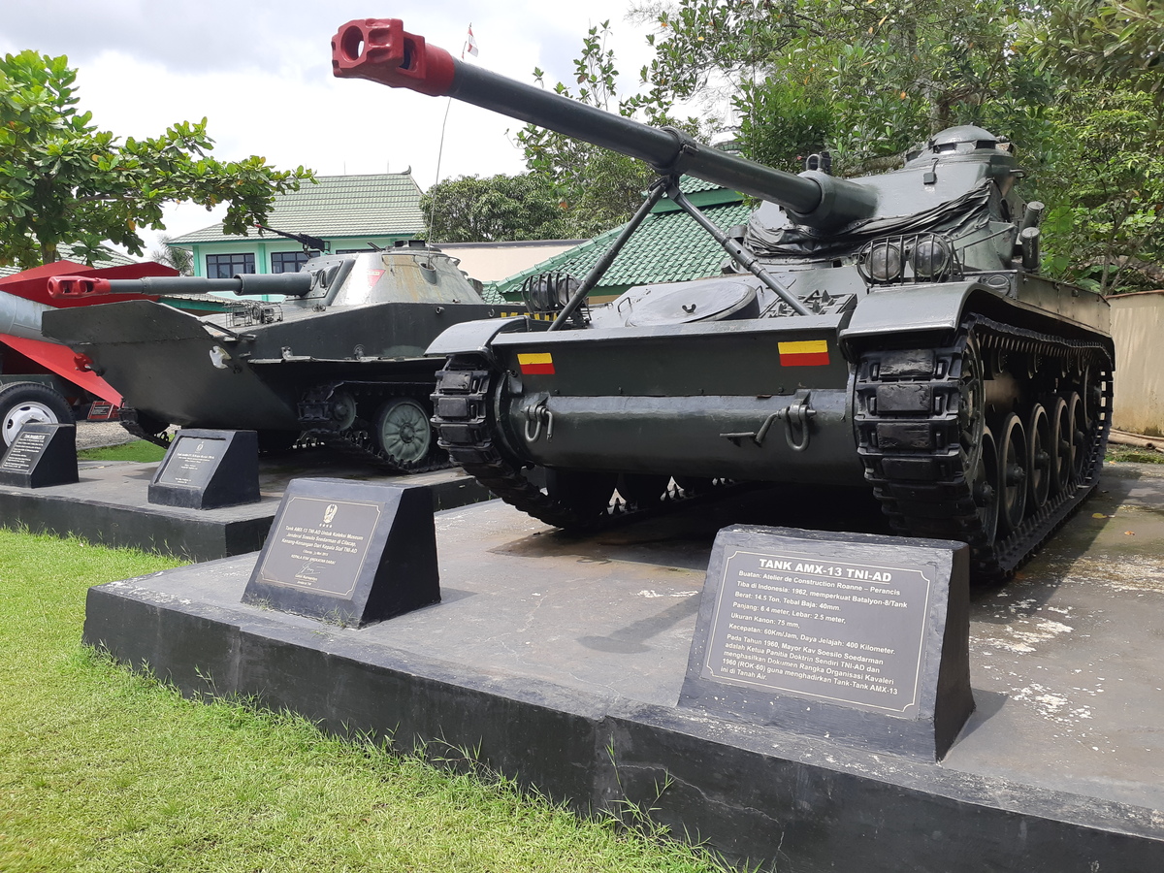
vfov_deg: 53.1
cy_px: 436
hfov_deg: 67.3
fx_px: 874
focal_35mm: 26
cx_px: 582
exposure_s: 1/1420
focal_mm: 3.93
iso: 40
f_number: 1.7
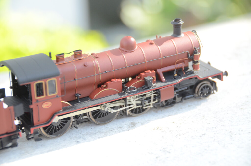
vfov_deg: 10.1
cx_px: 126
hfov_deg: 15.2
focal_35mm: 135
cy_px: 83
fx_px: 939
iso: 800
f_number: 5.3
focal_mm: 90
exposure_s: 1/250
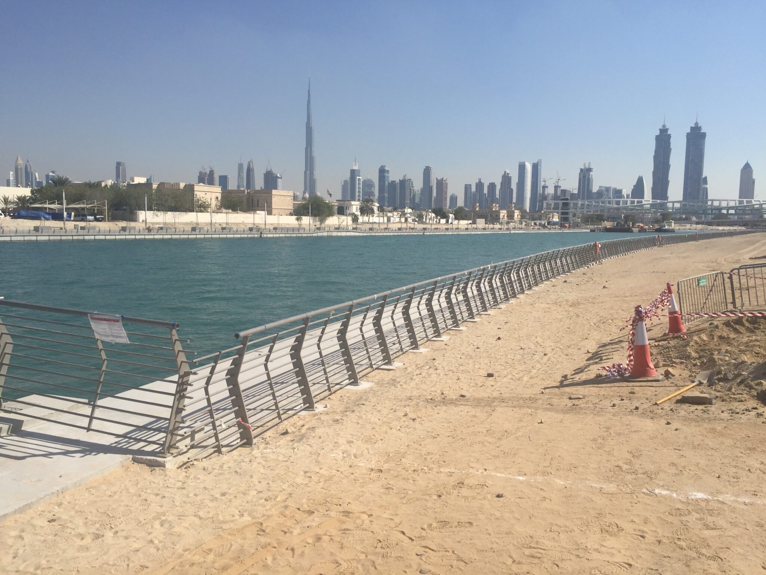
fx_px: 642
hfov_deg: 61.7
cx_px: 383
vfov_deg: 48.2
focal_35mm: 29
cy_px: 288
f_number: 2.2
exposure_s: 1/3968
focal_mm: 4.15
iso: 32
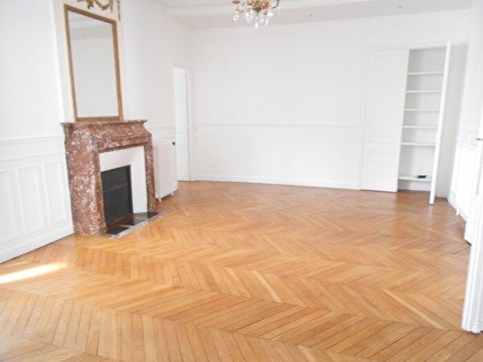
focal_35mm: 26
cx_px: 242
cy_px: 181
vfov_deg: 53.1
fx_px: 363
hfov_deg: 67.3
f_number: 3.2
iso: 400
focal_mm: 4.6
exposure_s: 1/30
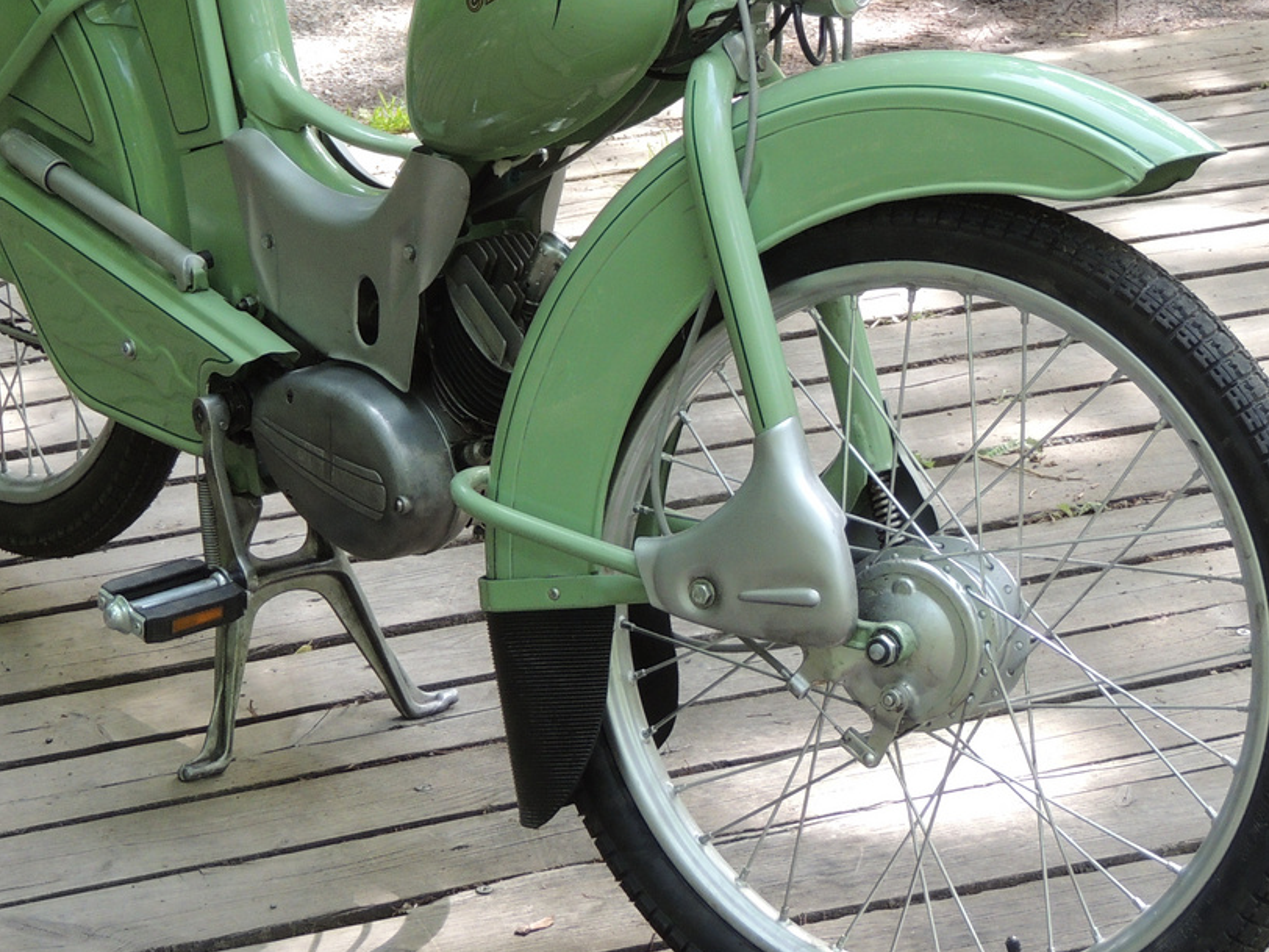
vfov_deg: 11.1
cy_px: 192
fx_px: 4876
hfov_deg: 14.8
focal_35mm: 133
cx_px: 486
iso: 250
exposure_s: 1/100
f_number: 3.9
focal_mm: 13.3
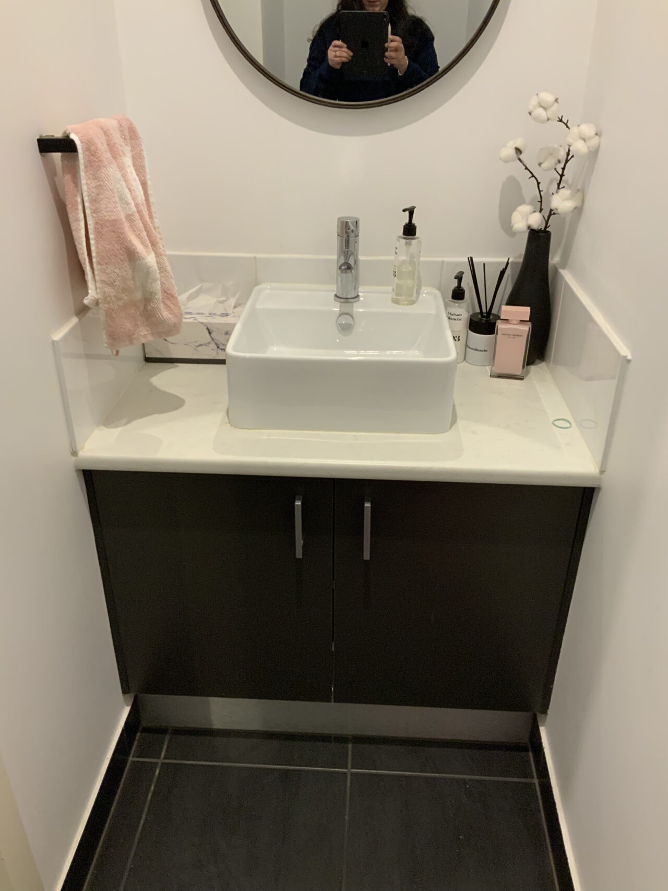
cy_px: 446
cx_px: 334
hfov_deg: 48.2
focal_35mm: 29
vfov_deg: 61.7
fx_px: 746
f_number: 1.8
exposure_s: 1/60
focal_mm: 3
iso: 200
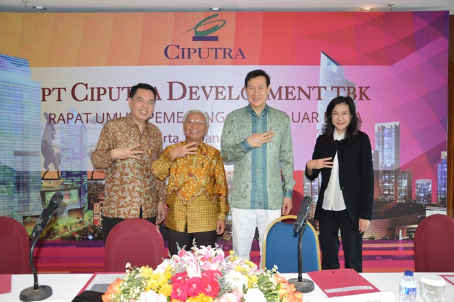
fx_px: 416
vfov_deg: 39.9
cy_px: 151
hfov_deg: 57.3
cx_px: 227
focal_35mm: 33
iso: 1600
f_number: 3.8
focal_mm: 22
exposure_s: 1/60
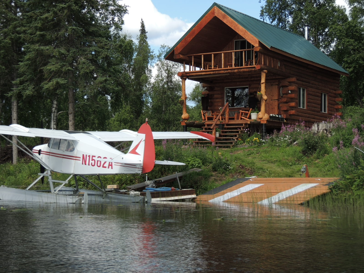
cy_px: 136
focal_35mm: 75
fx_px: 789
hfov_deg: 26.0
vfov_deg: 19.6
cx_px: 182
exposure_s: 1/500
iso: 100
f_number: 3.9
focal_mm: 13.3
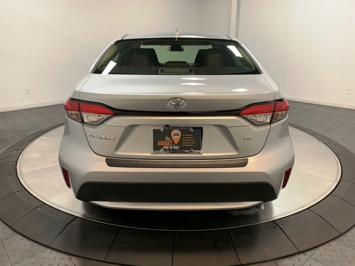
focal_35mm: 26
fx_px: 267
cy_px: 133
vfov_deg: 53.1
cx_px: 178
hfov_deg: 67.3
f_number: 1.8
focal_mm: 4.25
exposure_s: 1/60
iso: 200
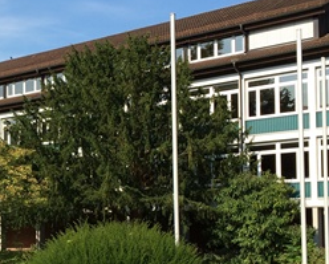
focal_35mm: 73
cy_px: 200
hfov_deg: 25.1
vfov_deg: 20.8
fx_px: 712
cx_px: 19
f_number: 2.2
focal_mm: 4.15
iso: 32
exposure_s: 1/1642
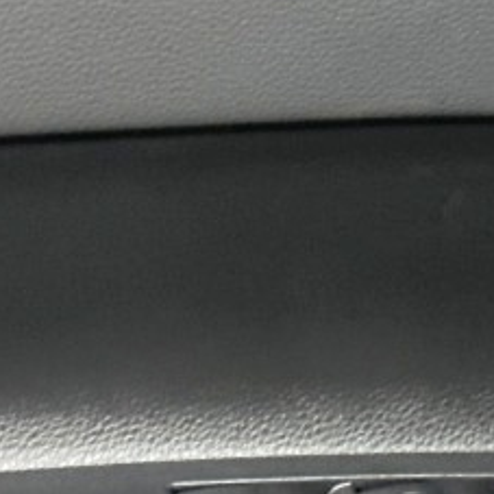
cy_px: 237
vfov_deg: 9.2
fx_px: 3084
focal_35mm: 191
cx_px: 583
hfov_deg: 9.1
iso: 640
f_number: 1.78
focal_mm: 6.86
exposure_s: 1/30
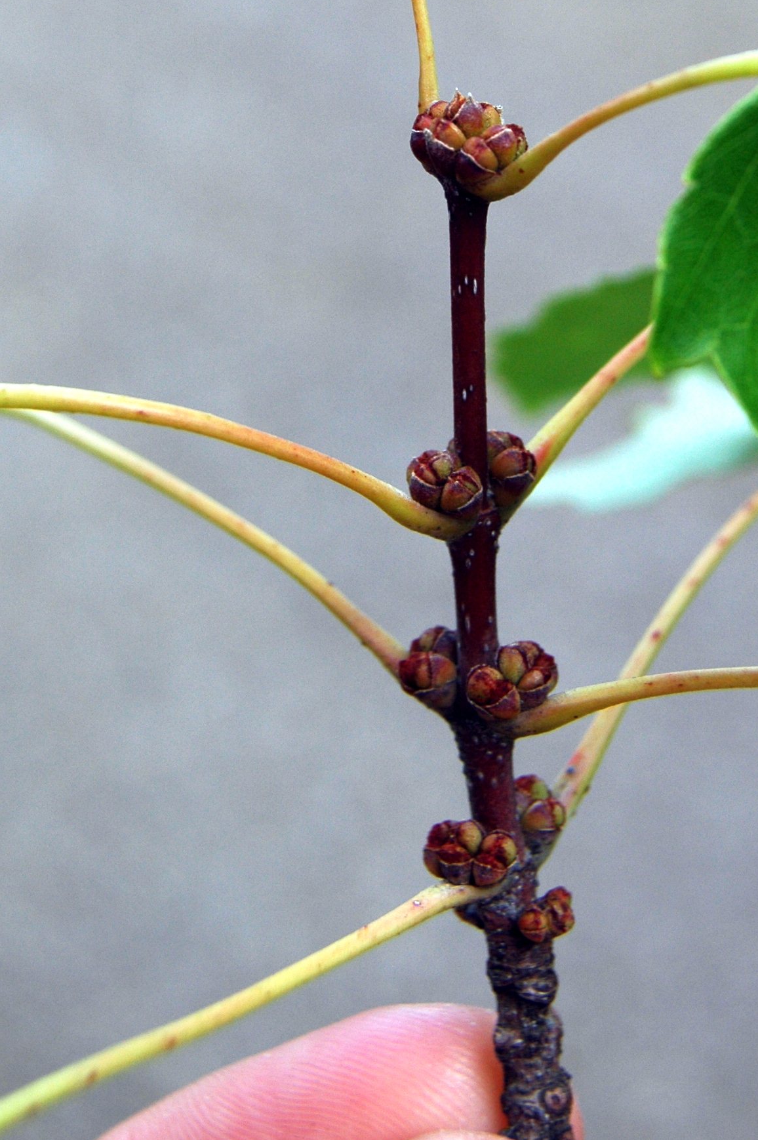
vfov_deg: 22.1
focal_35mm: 91
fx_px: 2874
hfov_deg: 15.0
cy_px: 193
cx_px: 487
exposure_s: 1/180
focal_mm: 35
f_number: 8
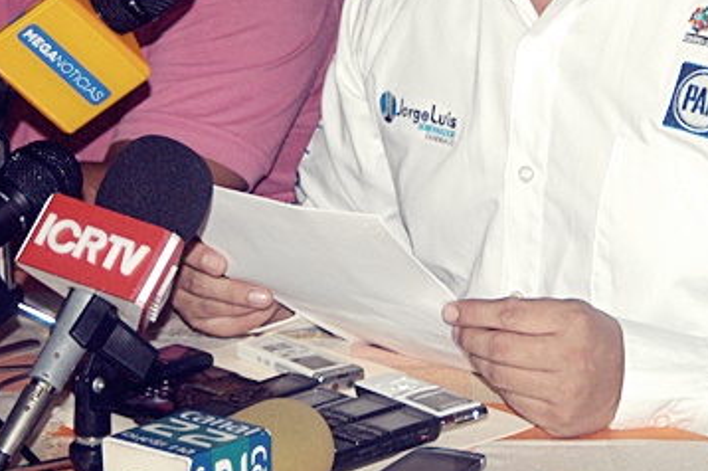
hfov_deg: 12.8
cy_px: 8
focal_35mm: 161
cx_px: 469
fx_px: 3163
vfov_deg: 8.5
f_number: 4.2
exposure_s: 1/160
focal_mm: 48
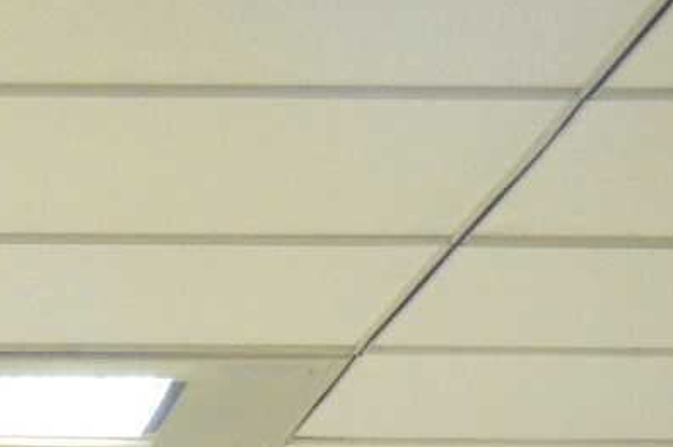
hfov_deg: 8.5
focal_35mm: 237
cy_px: 943
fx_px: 4418
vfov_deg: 5.6
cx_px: -352
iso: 900
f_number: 4.2
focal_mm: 31
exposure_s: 1/60
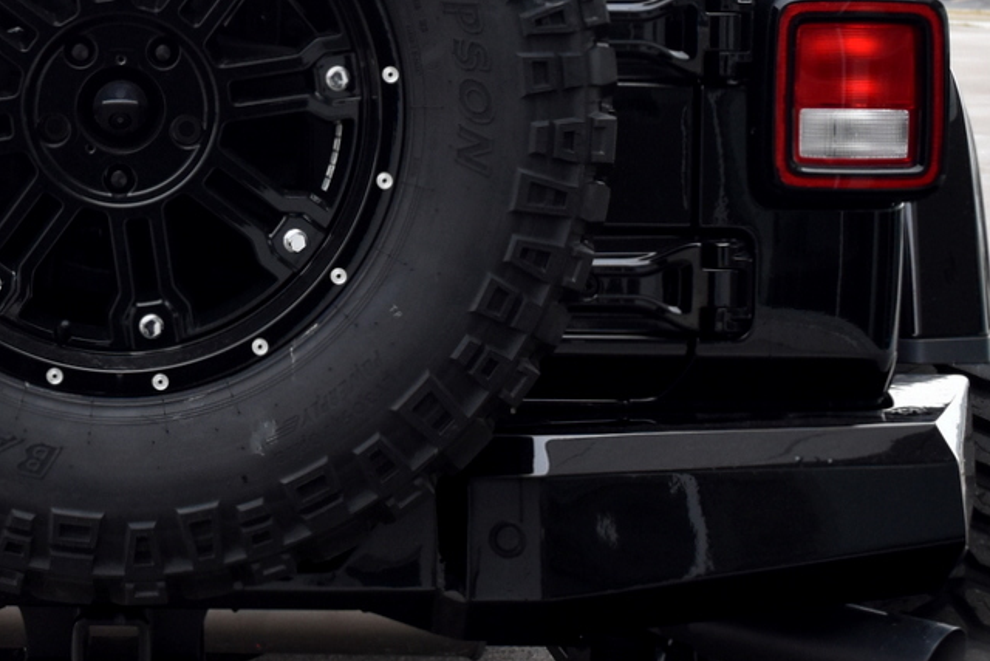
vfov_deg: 12.6
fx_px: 2970
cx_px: 133
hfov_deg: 18.7
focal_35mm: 108
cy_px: 118
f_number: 5.6
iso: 400
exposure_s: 1/125
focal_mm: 24
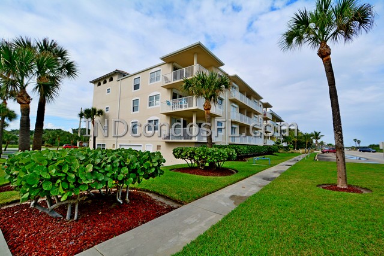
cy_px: 128
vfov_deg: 77.4
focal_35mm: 15
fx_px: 160
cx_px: 192
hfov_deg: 100.3
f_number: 7.1
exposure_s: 1/200
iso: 100
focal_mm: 10
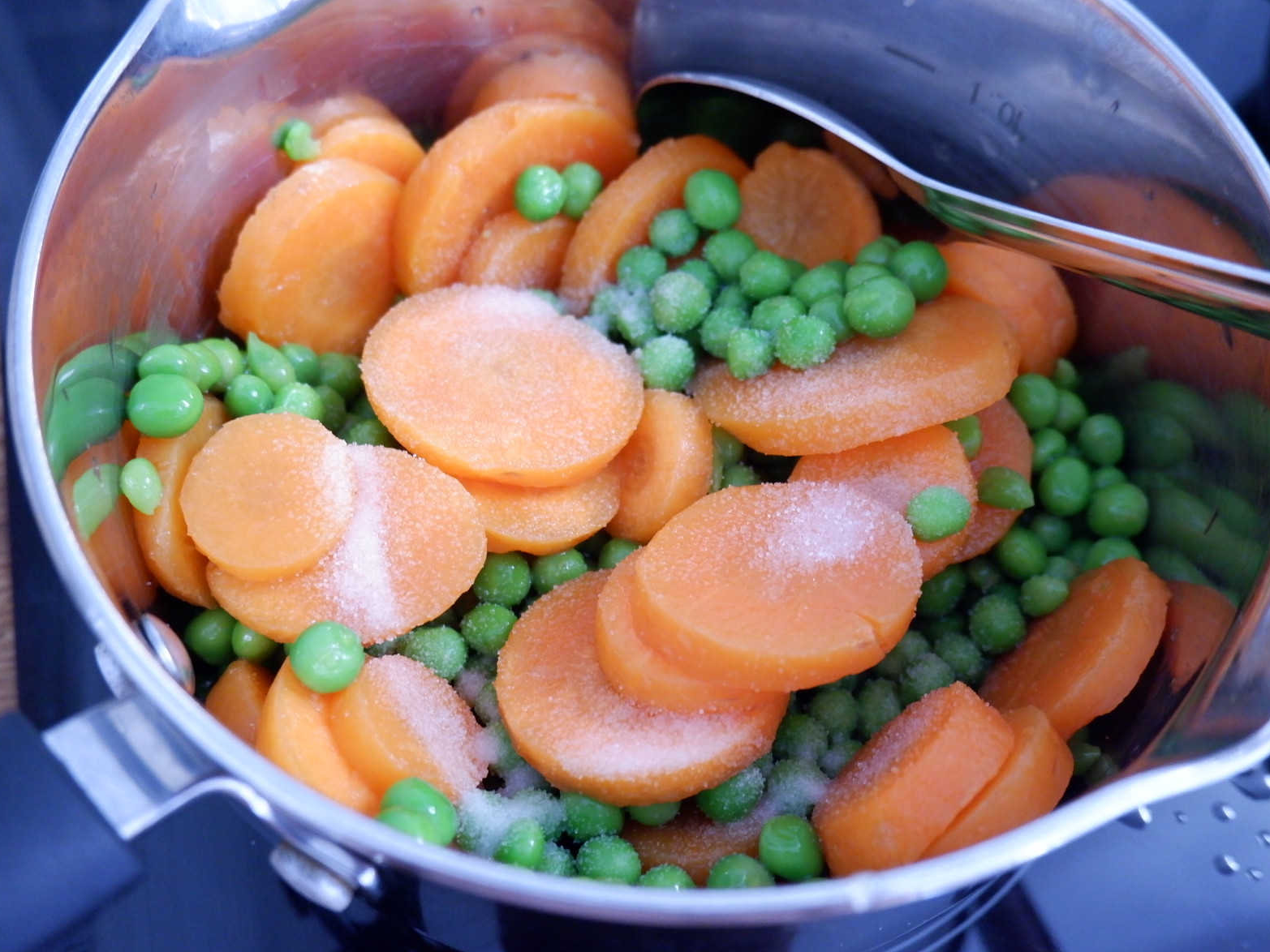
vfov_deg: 39.7
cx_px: 644
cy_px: 473
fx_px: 1321
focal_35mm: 36
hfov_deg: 51.3
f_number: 4.2
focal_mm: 22.1
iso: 3200
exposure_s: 1/20
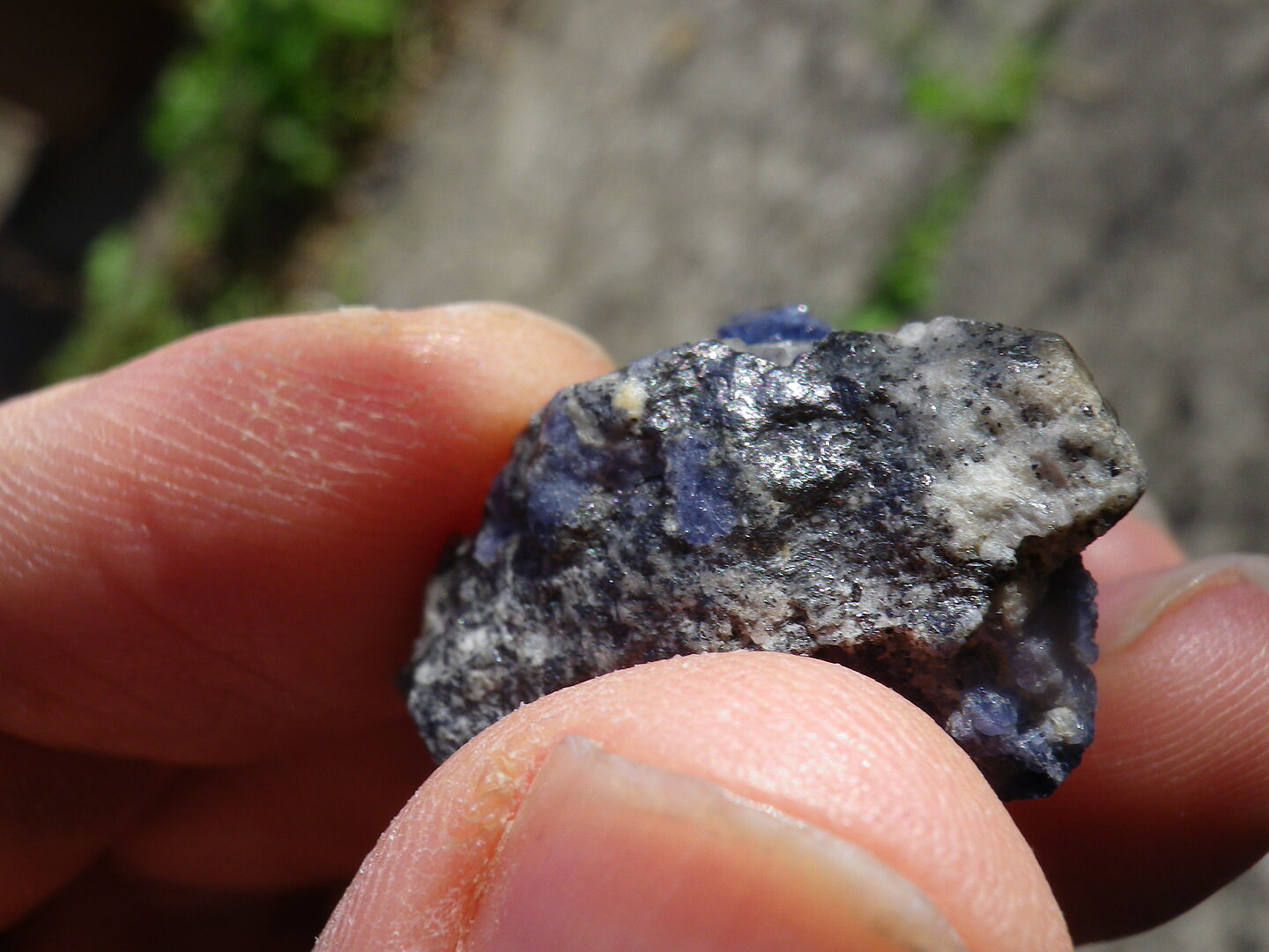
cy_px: 476
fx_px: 1503
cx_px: 634
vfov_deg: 35.1
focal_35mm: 41
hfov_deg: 45.8
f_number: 10
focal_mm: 7.3
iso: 80
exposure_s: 1/80
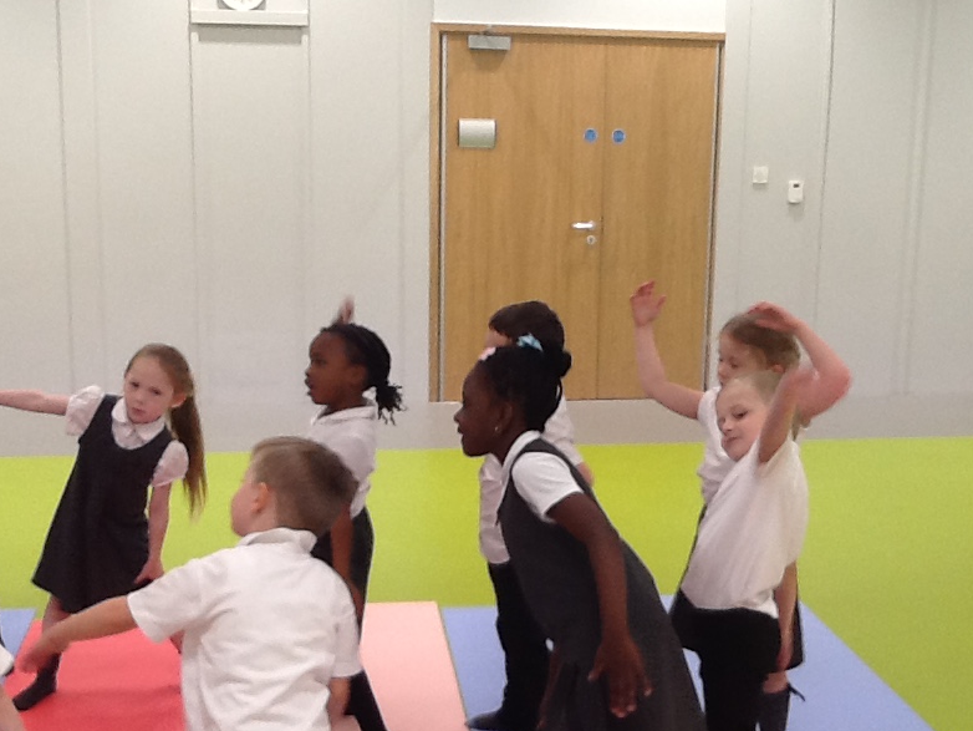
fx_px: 1518
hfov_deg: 35.5
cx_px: 490
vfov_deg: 27.0
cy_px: 438
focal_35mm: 54
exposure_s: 1/30
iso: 40
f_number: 2.4
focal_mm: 2.03
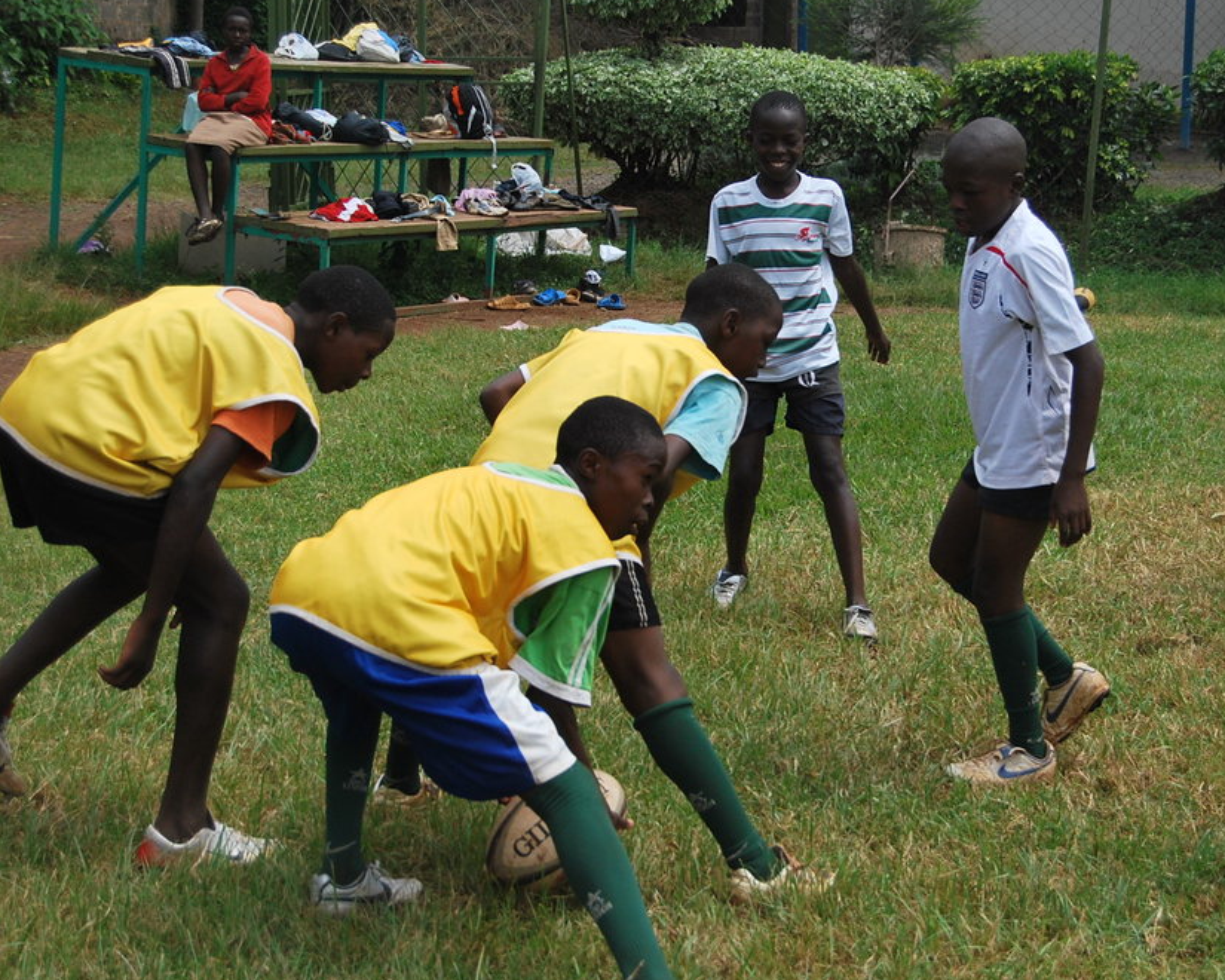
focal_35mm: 70
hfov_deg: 27.1
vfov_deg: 21.9
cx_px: 759
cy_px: 500
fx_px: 2538
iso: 400
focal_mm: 40
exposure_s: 1/1250
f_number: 5.6
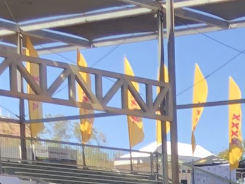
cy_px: 392
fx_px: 1225
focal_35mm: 173
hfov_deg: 10.7
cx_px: 446
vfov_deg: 8.1
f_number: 1.8
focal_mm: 4
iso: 20
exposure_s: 1/335
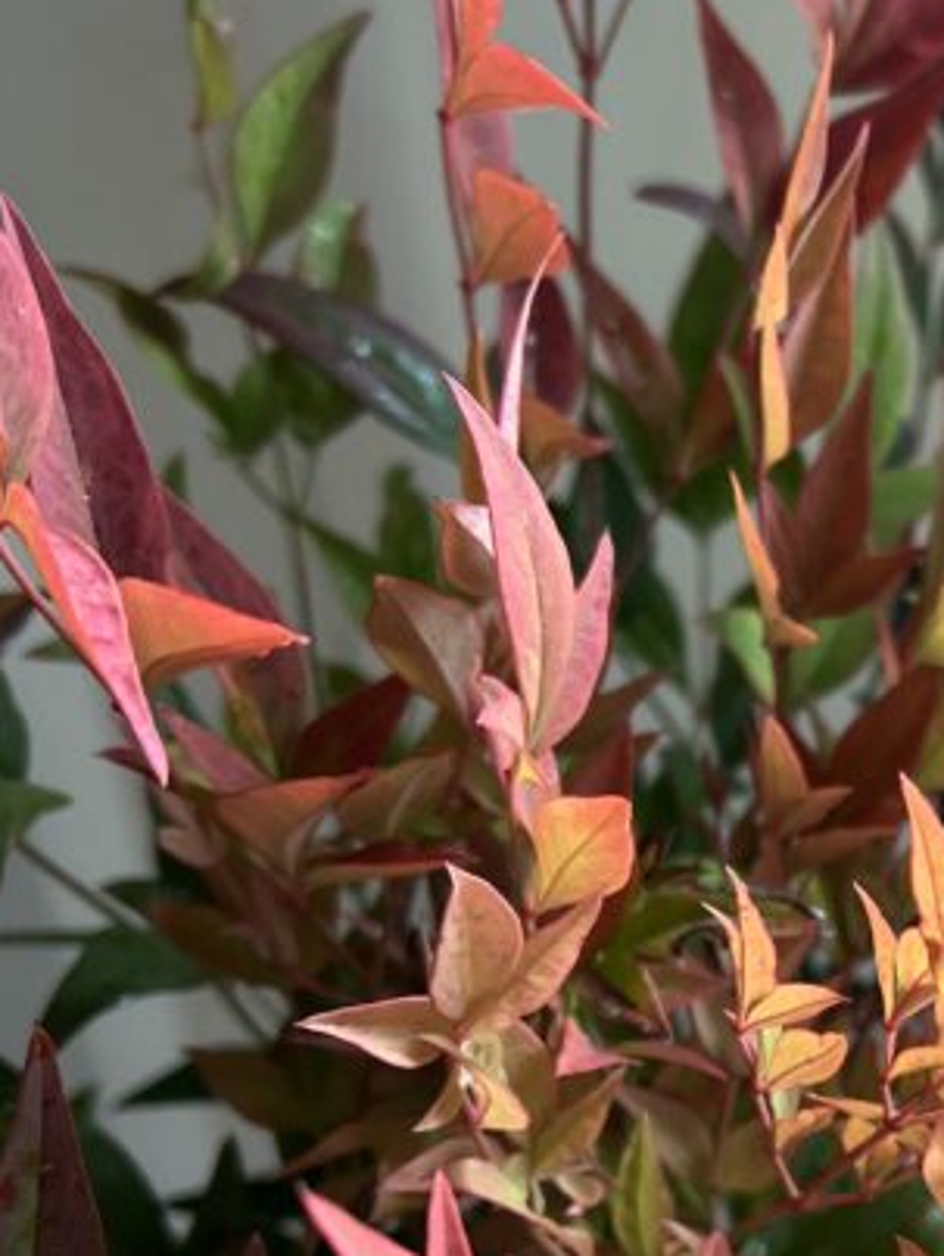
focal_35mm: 66
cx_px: 1122
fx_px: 2396
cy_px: 1019
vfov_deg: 28.7
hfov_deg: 20.8
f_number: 1.5
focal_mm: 5.7
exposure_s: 1/101
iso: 125
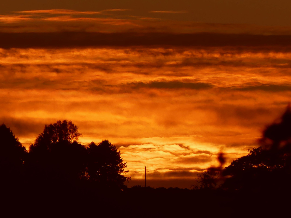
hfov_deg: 1.7
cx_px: 146
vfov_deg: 1.2
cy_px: 109
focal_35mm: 1200
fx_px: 10087
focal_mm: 108
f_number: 4
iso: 100
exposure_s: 1/1600
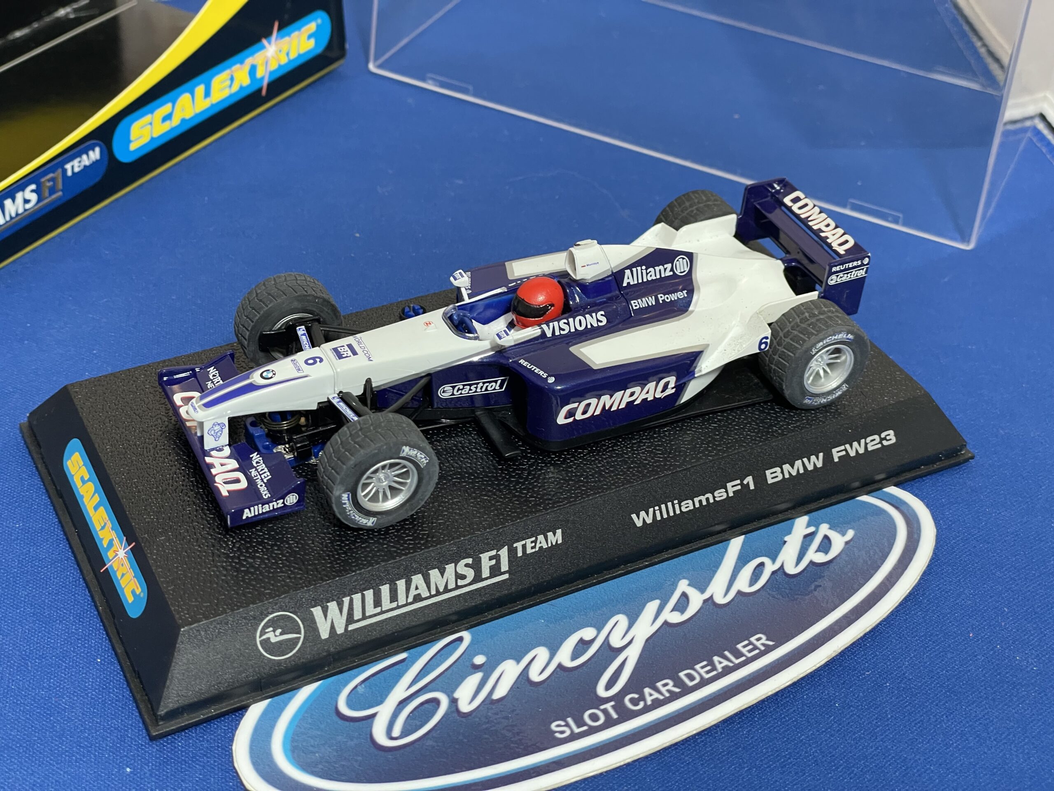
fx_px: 1583
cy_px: 396
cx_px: 527
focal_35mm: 52
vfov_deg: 28.0
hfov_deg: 36.8
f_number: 2
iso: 200
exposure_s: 1/60
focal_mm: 6
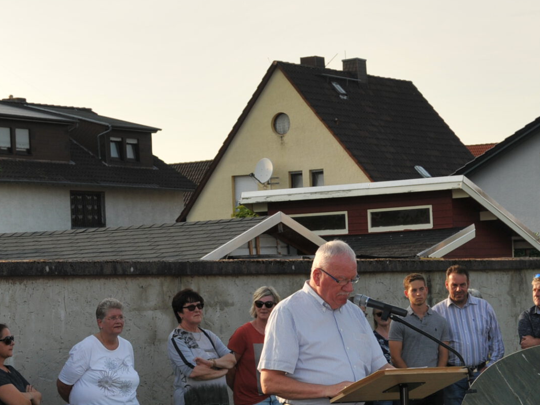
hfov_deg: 17.7
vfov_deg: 13.3
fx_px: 1731
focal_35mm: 111
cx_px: 336
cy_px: 253
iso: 200
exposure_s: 1/250
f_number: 9
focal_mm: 40
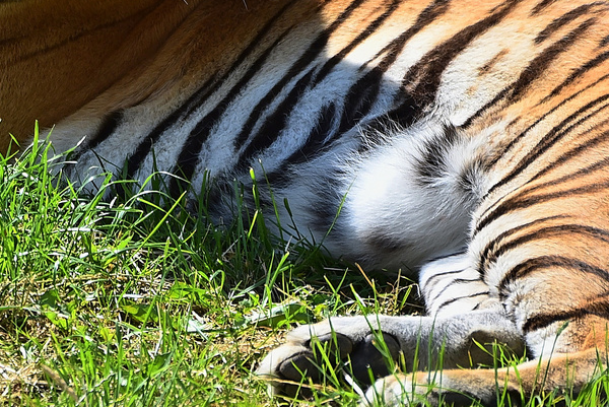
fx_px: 22819
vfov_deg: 1.0
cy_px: 29
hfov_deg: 1.5
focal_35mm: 1348
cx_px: 180
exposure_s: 1/1250
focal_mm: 500
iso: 400
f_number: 5.6
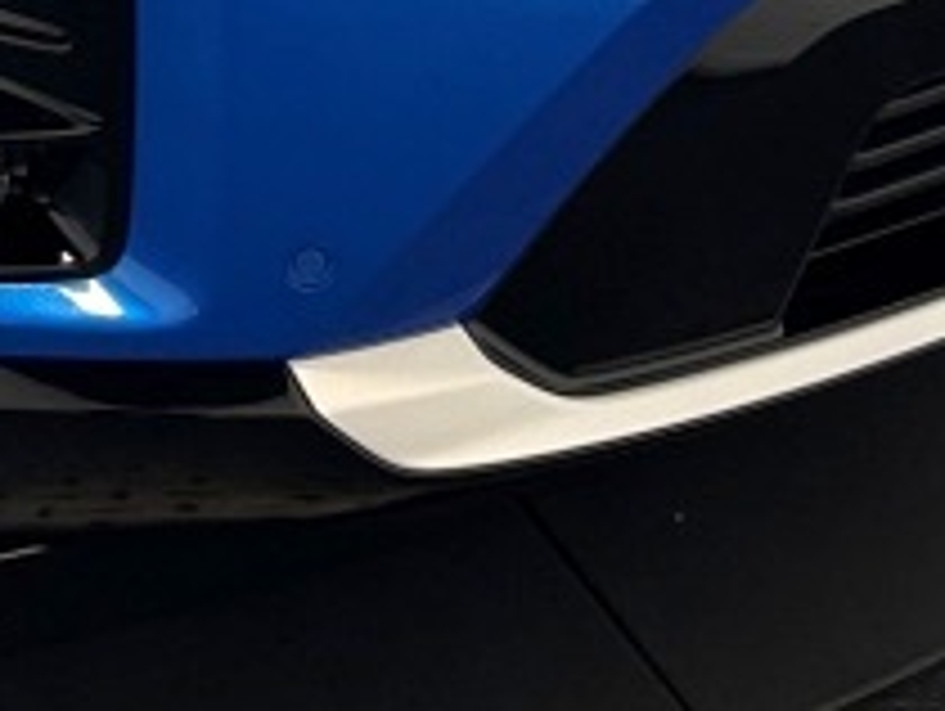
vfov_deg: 11.7
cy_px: -580
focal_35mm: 117
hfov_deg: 16.5
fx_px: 3198
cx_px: 18
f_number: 1.78
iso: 320
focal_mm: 6.86
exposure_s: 1/60
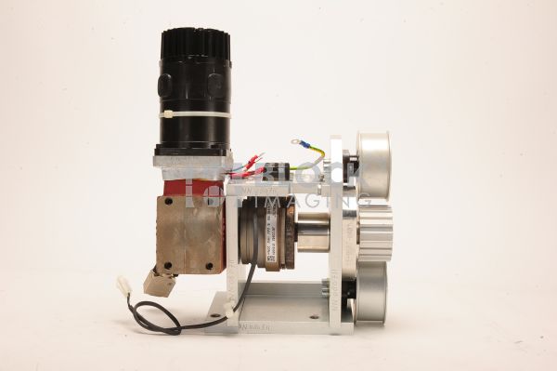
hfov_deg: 39.6
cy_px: 186
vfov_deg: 26.9
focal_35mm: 50
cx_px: 278
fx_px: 773
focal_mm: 50
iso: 320
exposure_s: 1/160
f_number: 18
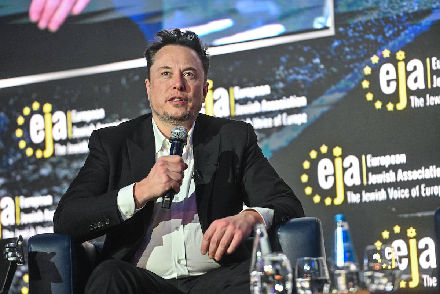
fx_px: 2444
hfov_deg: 10.3
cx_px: 220
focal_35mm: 200
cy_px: 147
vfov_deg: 6.9
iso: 5000
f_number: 2.8
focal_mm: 200
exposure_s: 1/1000
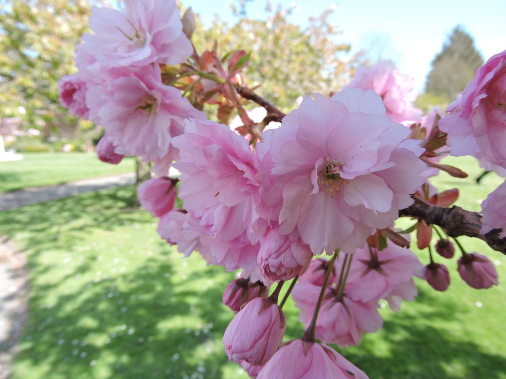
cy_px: 190
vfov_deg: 56.8
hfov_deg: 71.6
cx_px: 253
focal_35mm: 24
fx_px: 351
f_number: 3.3
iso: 100
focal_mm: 4.3
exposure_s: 1/250
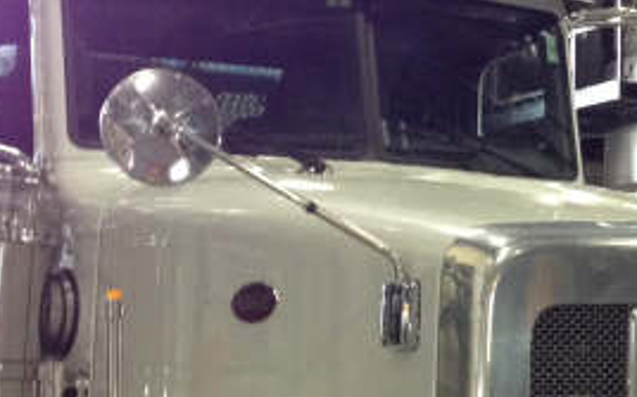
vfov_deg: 10.7
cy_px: 57
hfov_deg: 16.8
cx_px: 635
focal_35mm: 122
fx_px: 2116
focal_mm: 4.28
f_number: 2.4
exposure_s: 1/20
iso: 125
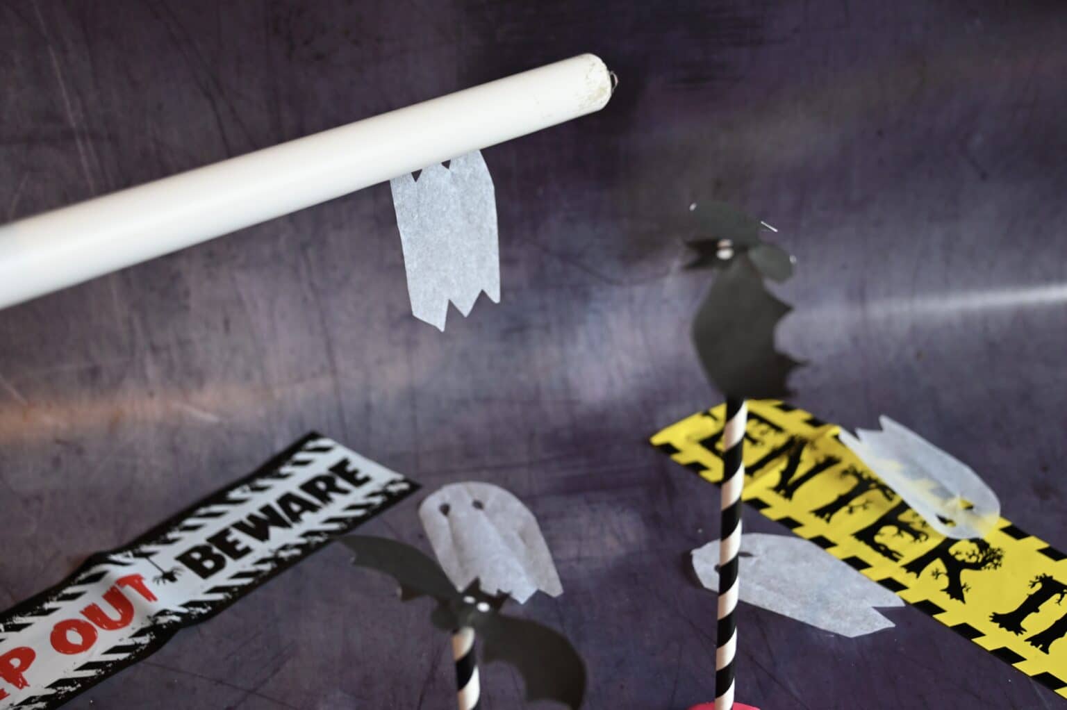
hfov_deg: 41.1
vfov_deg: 28.0
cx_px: 534
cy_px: 355
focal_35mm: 48
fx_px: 1422
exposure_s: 1/125
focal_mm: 48
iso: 2000
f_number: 4.2
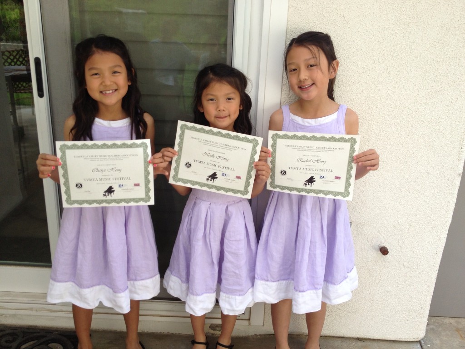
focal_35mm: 35
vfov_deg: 40.7
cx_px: 232
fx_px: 470
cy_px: 174
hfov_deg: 52.6
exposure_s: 1/240
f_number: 2.4
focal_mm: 4.28
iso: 50
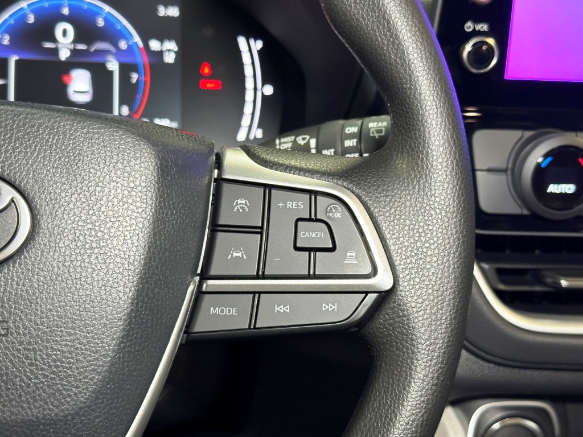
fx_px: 808
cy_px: 218
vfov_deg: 30.3
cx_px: 292
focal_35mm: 48
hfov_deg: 39.7
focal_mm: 6.86
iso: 320
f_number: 1.78
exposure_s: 1/40
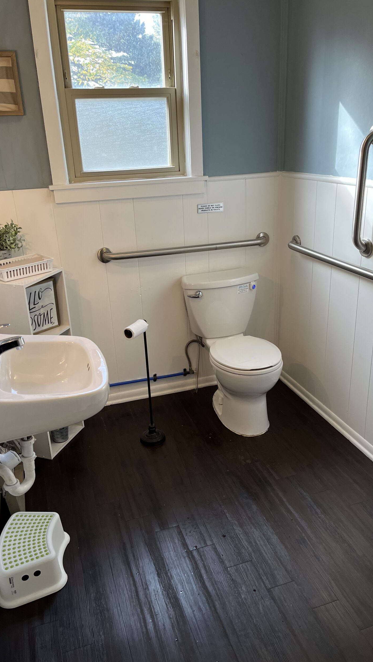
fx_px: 510
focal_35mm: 29
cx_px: 198
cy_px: 336
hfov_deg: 40.2
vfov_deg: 66.1
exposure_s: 1/120
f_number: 1.6
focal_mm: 5.1
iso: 64
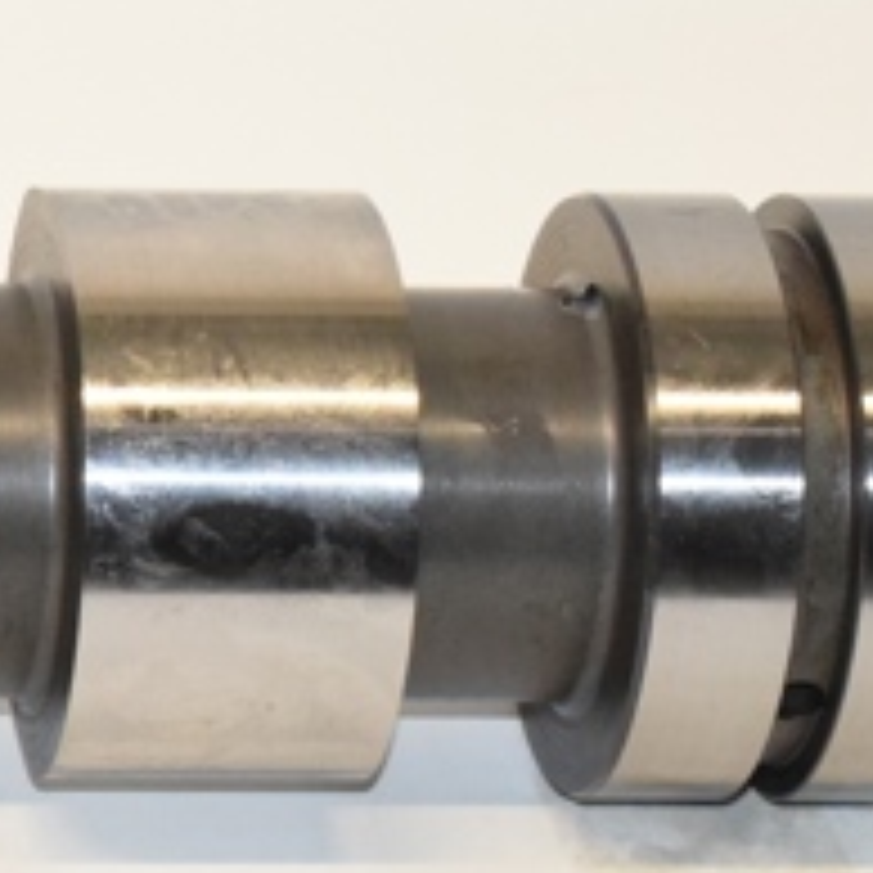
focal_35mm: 242
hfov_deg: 7.1
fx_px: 6905
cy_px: 457
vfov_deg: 7.2
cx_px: -652
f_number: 14
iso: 3200
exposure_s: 1/200
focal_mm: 46
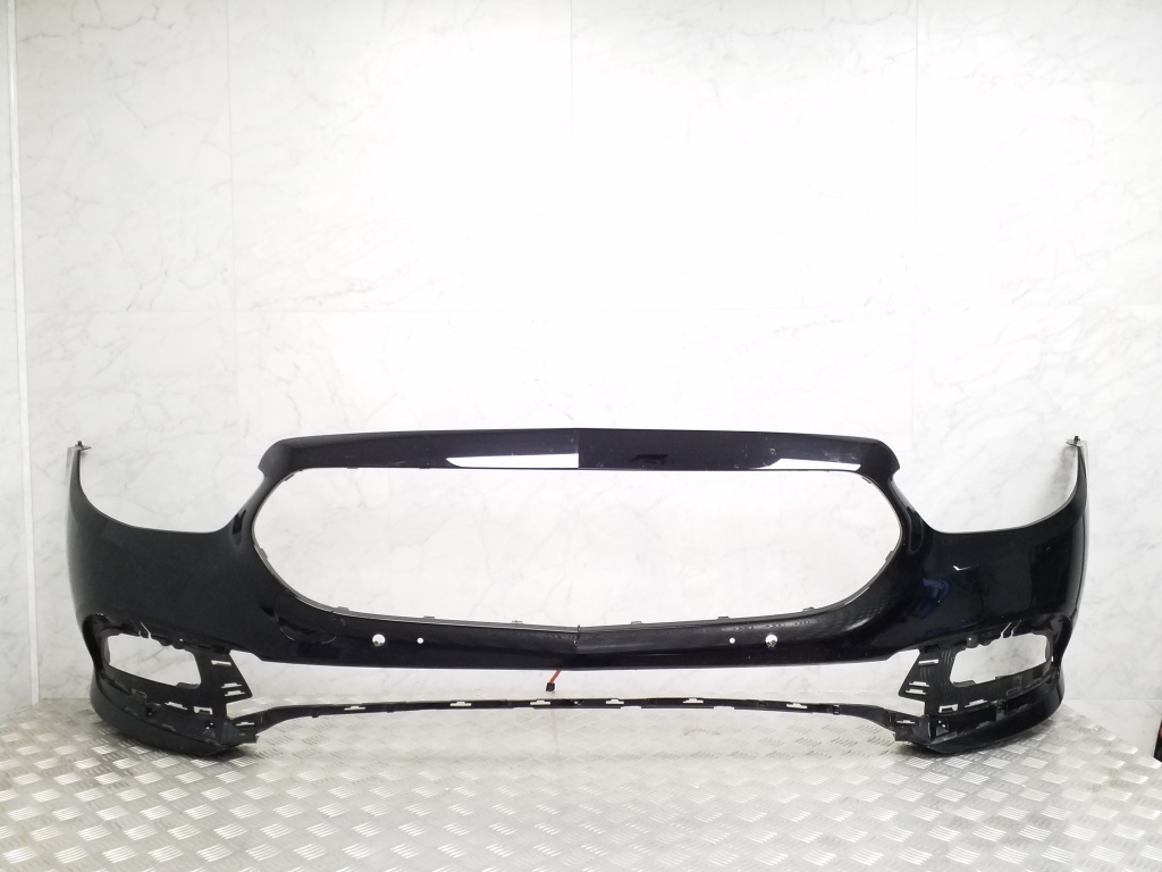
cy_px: 436
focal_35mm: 27
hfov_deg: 65.3
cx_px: 581
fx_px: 906
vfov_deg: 51.4
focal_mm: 3.6
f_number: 1.9
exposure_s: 1/50
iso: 160
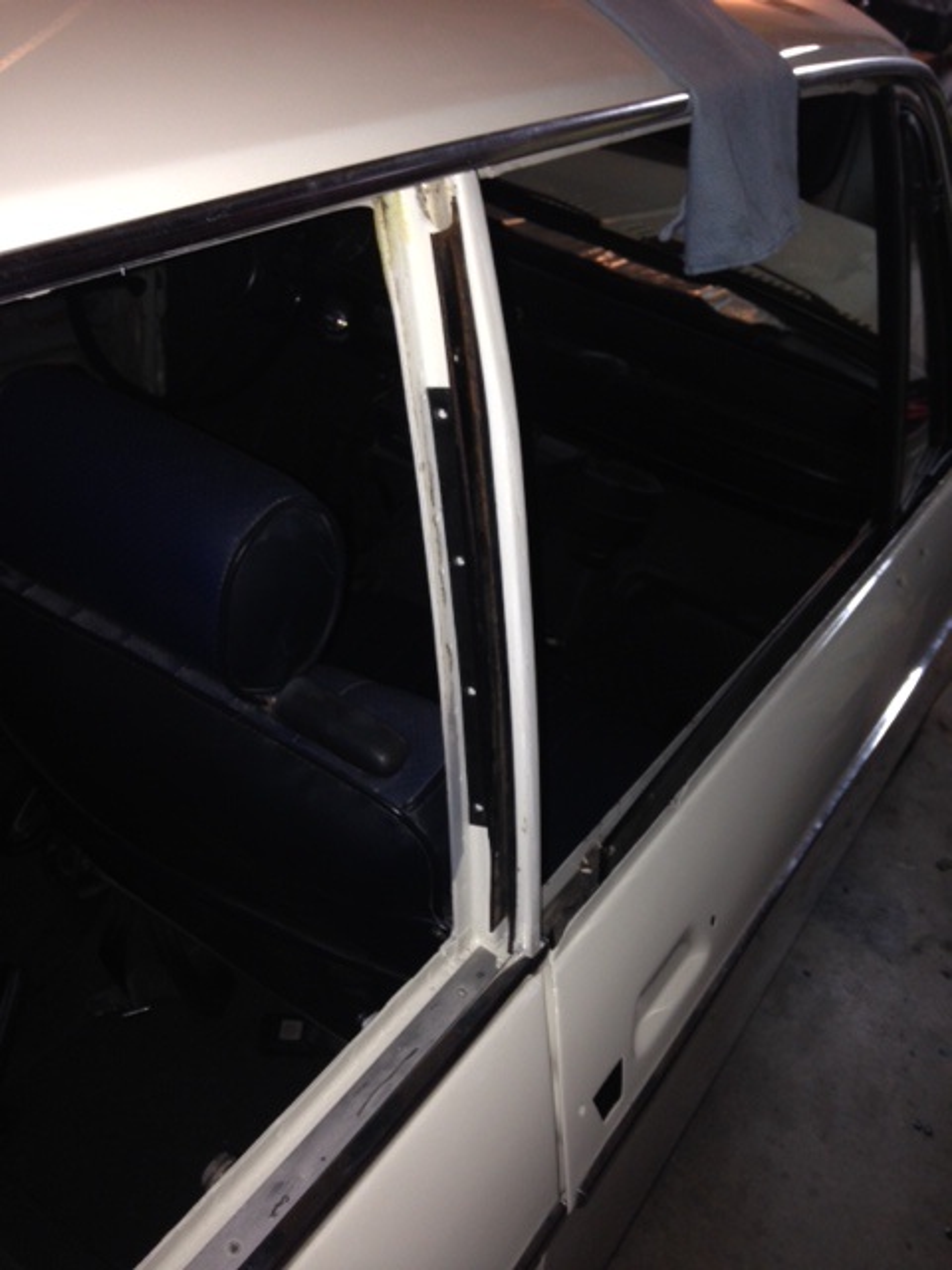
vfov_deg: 55.4
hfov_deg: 42.9
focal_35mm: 33
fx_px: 1210
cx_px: 476
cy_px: 635
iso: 80
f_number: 2.4
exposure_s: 1/16
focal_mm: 4.12
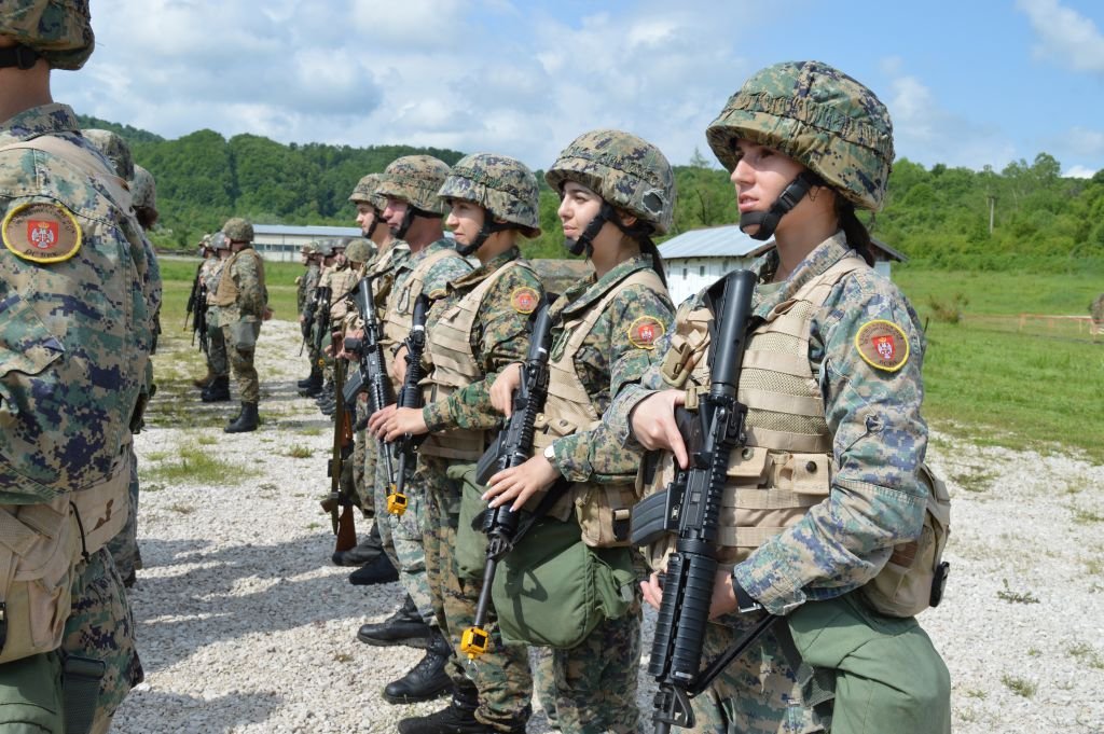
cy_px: 367
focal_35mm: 36
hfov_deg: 53.2
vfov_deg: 36.8
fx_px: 1103
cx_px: 552
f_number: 11
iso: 100
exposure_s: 1/160
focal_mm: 24
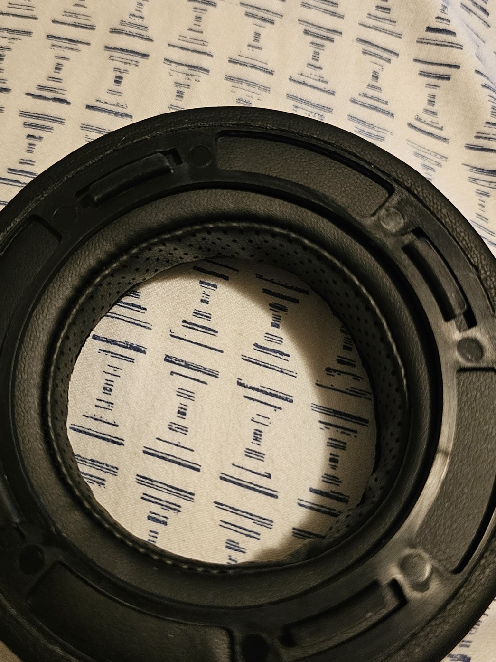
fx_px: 631
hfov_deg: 42.9
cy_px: 332
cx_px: 231
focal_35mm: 33
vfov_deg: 55.4
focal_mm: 6.3
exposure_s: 1/25.5
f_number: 1.7
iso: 500
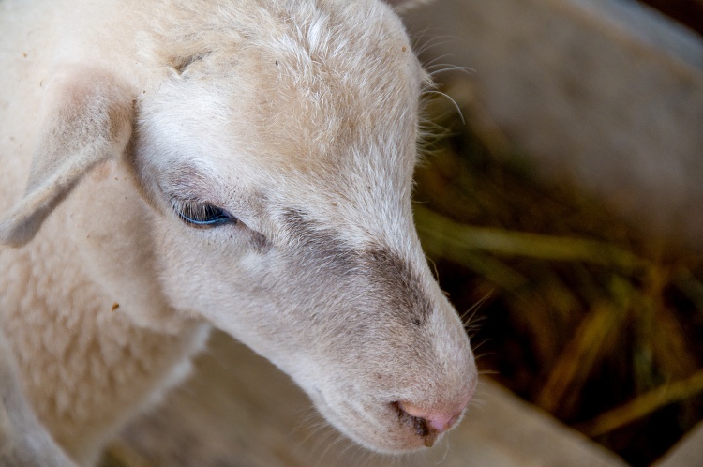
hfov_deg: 9.2
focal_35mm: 225
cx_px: 352
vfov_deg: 6.1
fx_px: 4388
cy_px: 234
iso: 360
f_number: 5.6
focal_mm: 150
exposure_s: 1/100
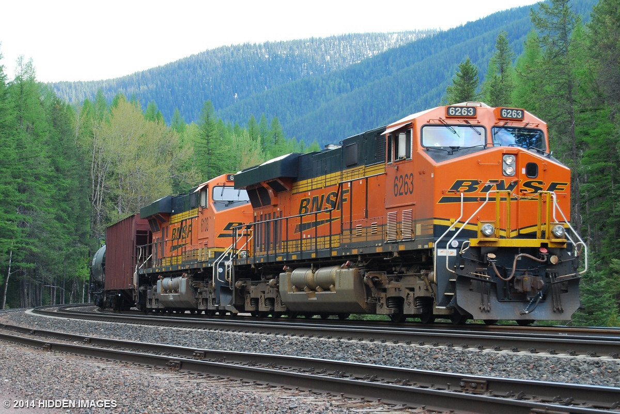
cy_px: 207
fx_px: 1421
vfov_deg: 16.6
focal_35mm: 82
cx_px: 310
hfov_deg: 24.6
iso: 400
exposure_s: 1/160
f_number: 6.3
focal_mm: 55
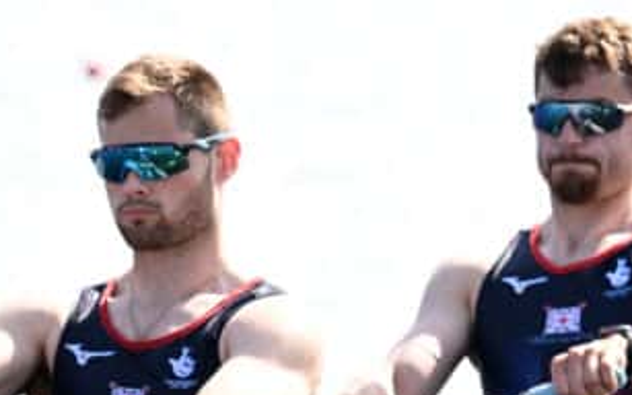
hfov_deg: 2.6
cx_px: -189
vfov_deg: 1.6
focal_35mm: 815
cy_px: 367
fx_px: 14040
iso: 640
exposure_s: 1/1250
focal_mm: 240
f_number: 5.6
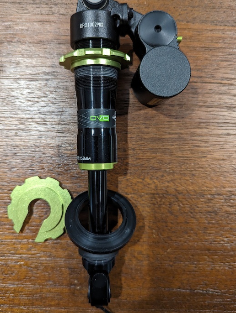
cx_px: 115
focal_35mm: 28
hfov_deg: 49.8
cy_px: 144
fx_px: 254
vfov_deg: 63.3
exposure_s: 1/60
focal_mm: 6.81
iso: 320
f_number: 1.85
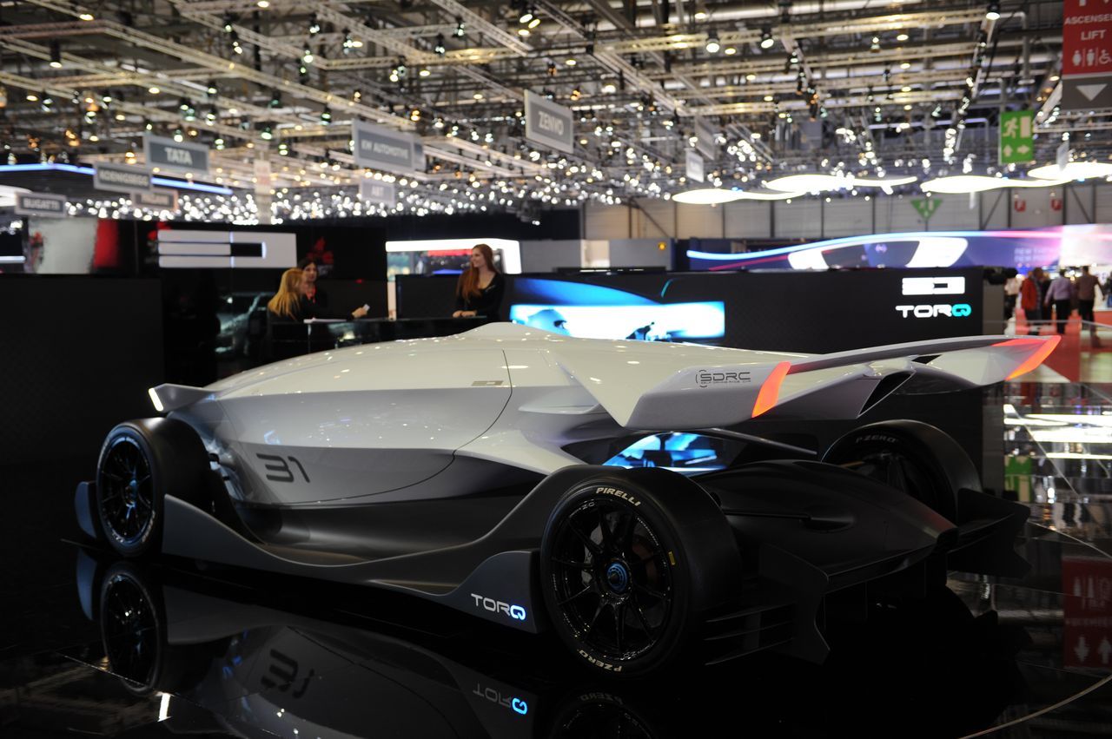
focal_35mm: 40
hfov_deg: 48.5
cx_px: 556
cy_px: 370
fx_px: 1234
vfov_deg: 33.3
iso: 800
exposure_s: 1/80
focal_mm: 40
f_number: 4
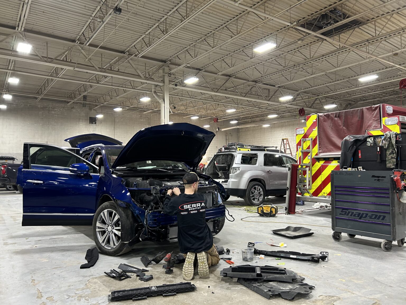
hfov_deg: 67.3
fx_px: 305
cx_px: 203
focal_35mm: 26
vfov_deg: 53.1
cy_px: 152
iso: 160
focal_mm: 5.7
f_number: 1.5
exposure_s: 1/60
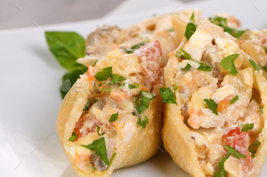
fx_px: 1363
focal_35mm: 184
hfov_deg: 11.1
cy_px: 123
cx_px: 212
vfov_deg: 7.4
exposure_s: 1/80
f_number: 11
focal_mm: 105
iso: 100
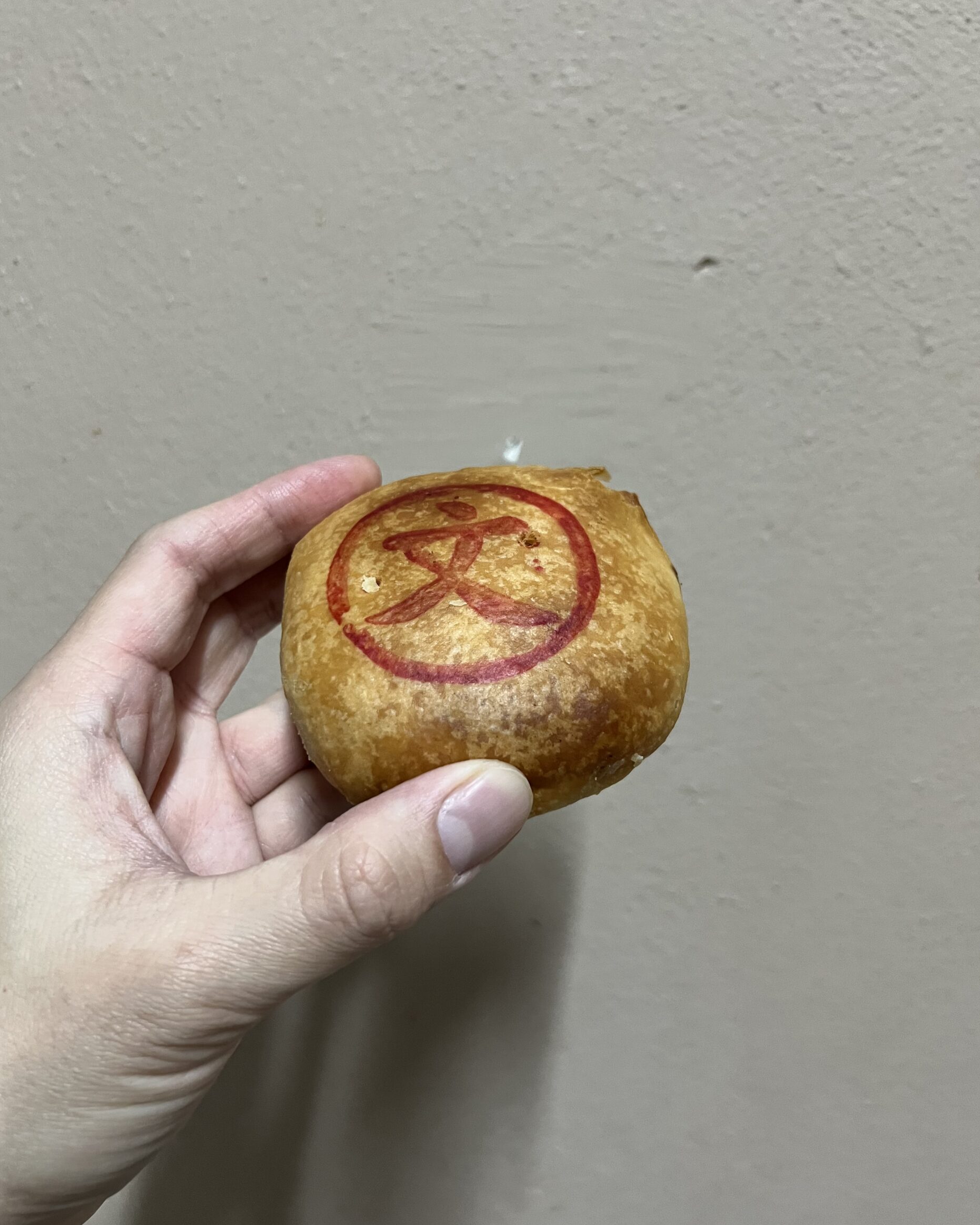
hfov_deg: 51.5
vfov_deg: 62.2
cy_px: 614
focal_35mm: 28
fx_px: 1015
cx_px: 480
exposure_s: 1/50
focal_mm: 5.7
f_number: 1.5
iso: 320
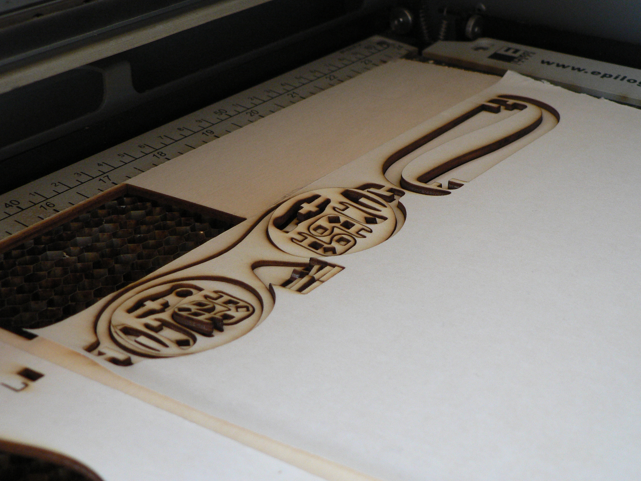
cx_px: 335
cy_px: 244
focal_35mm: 62
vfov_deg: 23.7
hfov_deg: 31.2
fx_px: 1148
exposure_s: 1/80
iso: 200
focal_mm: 9.8
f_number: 3.2
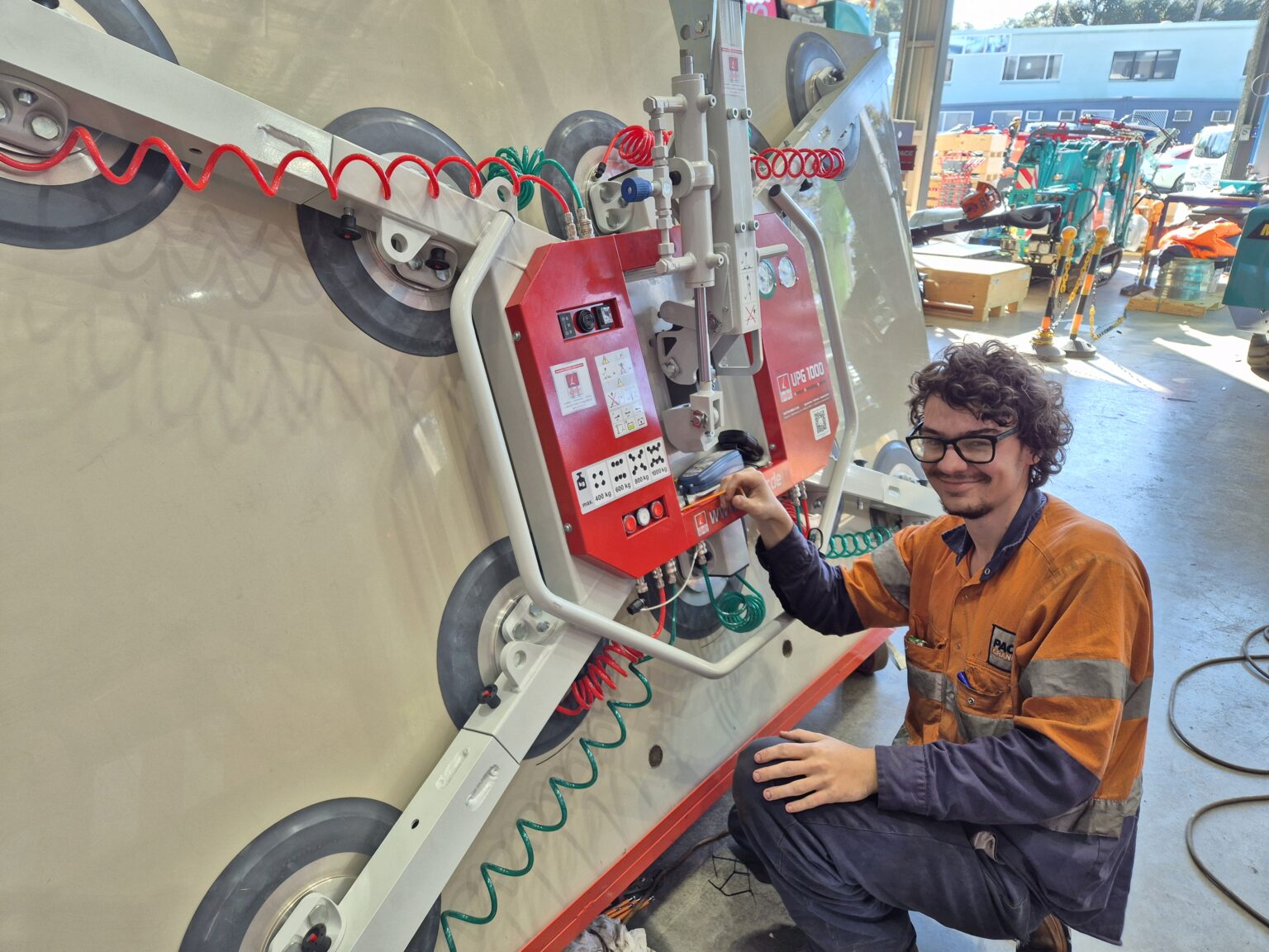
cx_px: 634
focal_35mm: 23
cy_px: 476
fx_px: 843
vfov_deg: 58.9
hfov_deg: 73.9
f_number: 1.8
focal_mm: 5.4
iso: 50
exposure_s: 1/100
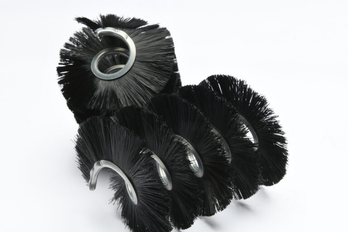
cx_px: 174
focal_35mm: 66
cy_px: 116
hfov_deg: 30.5
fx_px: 638
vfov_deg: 20.6
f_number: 22
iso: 640
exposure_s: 1/200
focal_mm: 66
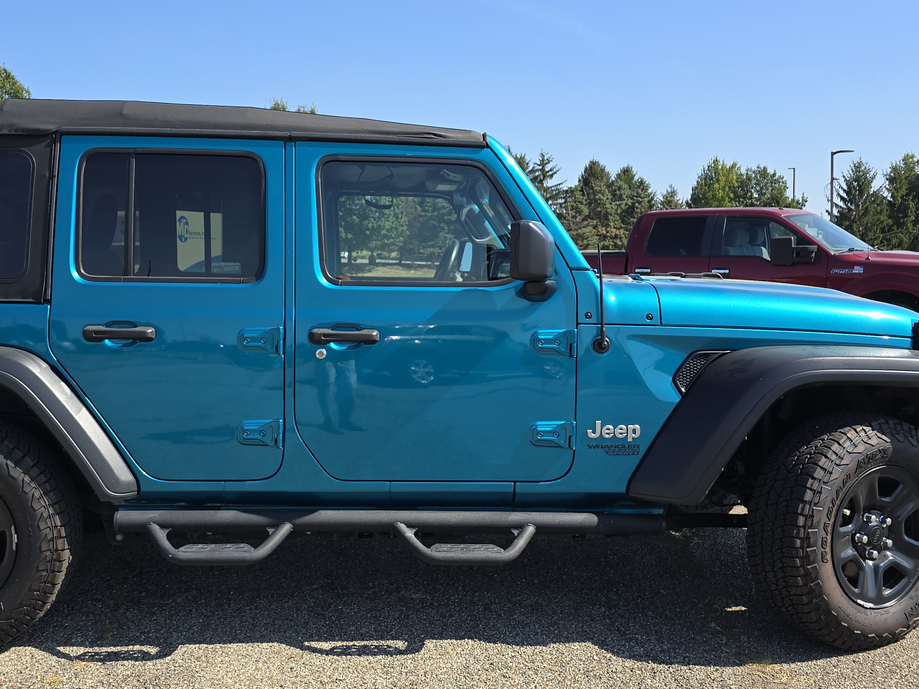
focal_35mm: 36
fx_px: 956
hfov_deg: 51.1
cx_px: 374
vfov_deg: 39.7
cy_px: 343
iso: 12
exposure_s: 1/538
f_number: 1.7
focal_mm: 6.3
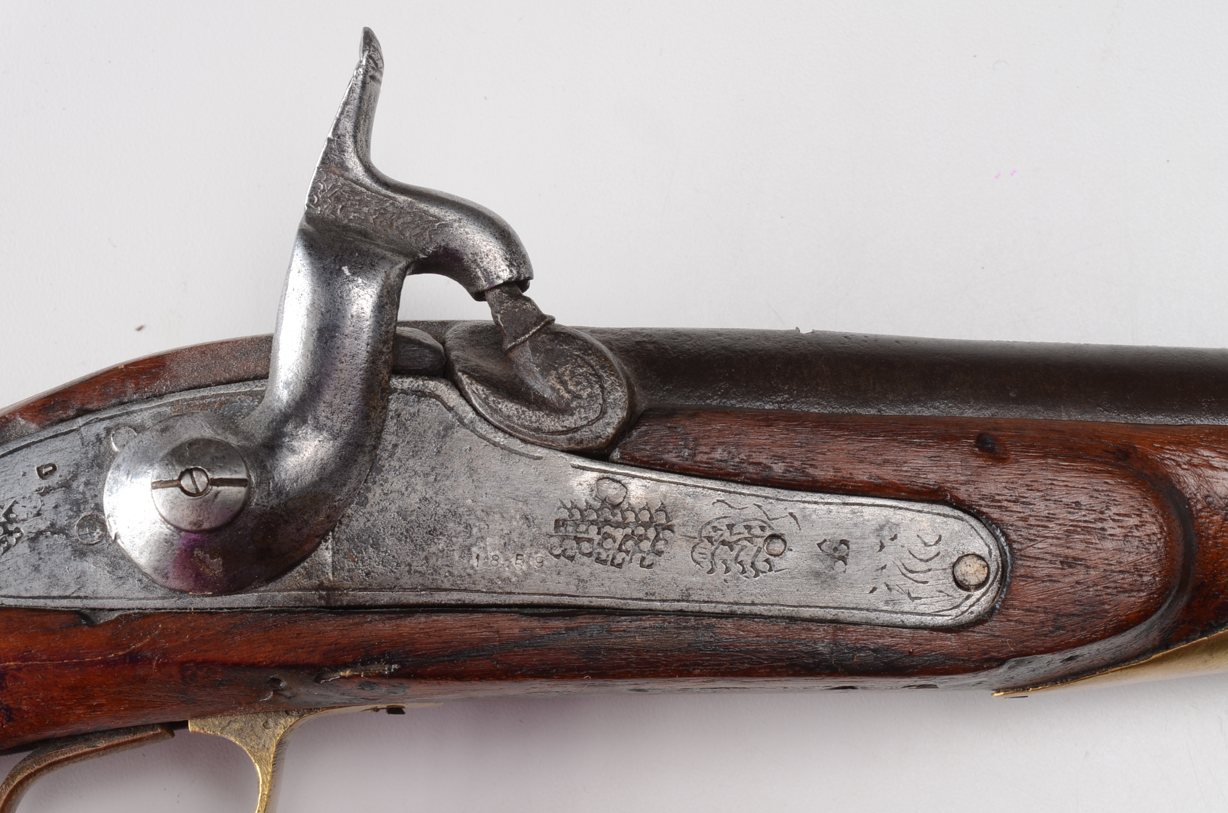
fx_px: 2808
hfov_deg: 24.7
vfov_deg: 16.5
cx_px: 614
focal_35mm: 82
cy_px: 406
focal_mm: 55
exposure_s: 1/100
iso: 200
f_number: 18
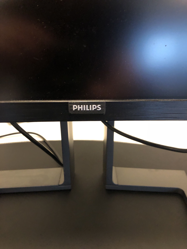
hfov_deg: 49.7
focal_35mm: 28
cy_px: 124
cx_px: 94
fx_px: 202
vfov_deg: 63.4
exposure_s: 1/4
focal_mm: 4
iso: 100
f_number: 1.8
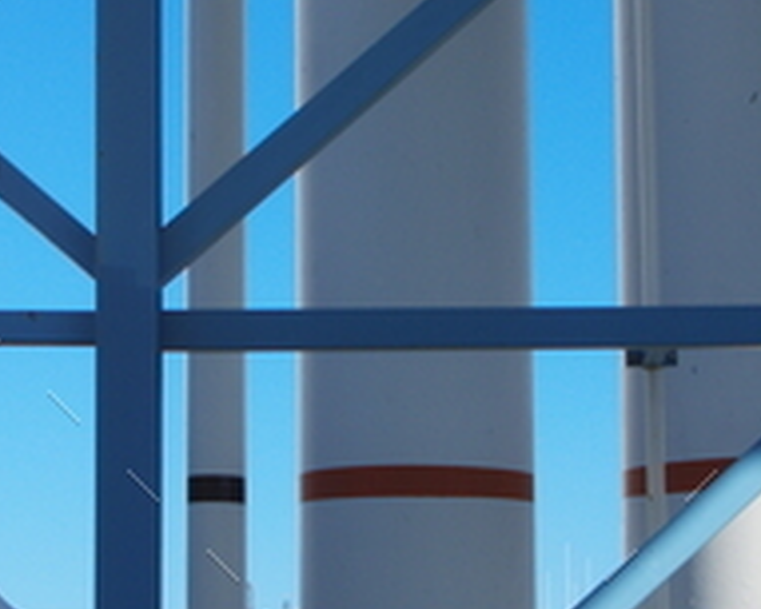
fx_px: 3786
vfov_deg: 9.2
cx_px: 402
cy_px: 350
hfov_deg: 11.5
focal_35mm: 168
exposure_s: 1/160
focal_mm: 39
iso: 100
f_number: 11
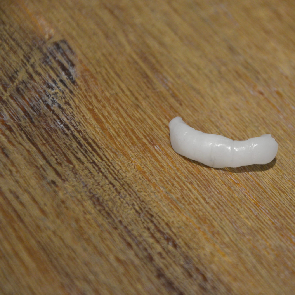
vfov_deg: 8.6
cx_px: 209
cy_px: 148
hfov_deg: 8.6
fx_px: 1954
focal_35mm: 203
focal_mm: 105
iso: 2500
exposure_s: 1/30
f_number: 5.6
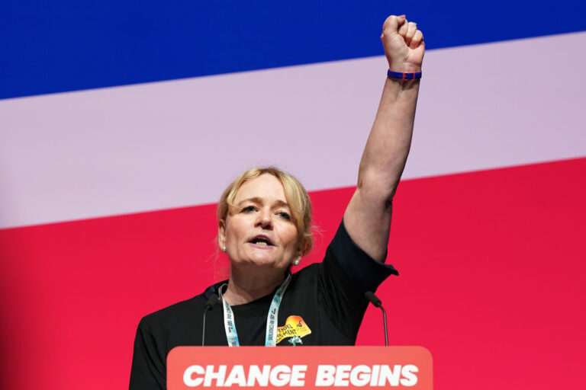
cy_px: 195
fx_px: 3320
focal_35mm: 204
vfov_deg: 6.7
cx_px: 293
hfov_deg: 10.1
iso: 1600
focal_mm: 136
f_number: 4
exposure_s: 1/200
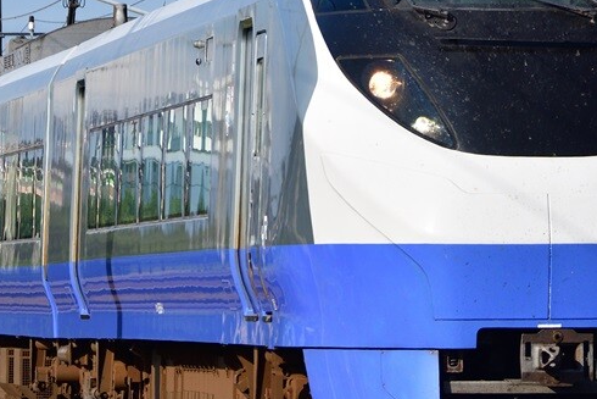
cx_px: 180
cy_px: 155
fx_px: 7017
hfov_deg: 4.9
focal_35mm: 423
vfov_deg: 3.3
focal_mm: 135
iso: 400
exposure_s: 1/1250
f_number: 9
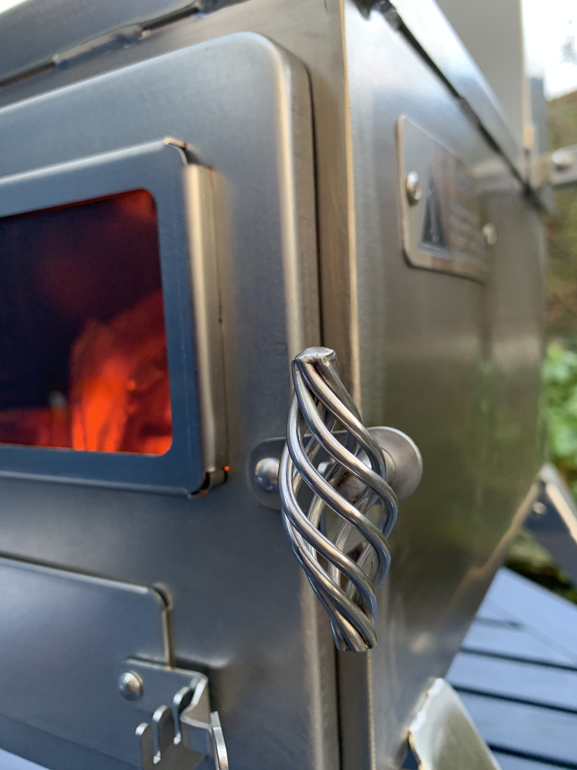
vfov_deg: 67.3
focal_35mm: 26
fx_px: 578
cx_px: 288
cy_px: 385
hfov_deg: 53.1
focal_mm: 4.25
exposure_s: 1/60
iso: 160
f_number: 1.8
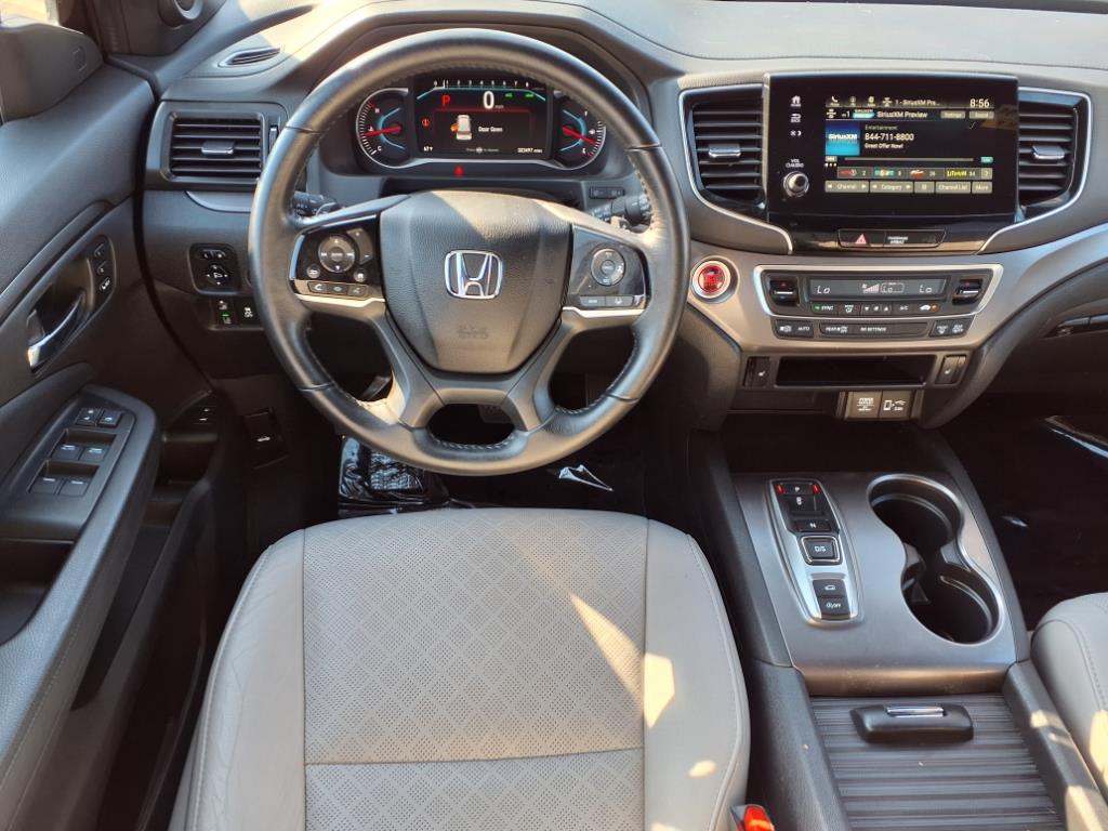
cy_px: 416
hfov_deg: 65.3
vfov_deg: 51.4
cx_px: 554
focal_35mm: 27
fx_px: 864
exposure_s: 1/120
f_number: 1.9
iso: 50
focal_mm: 3.58
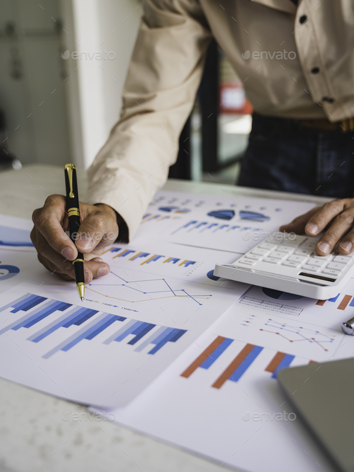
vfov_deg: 49.0
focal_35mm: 38
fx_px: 518
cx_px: 177
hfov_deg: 37.7
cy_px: 231
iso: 200
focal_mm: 35
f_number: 3.5
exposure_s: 1/160
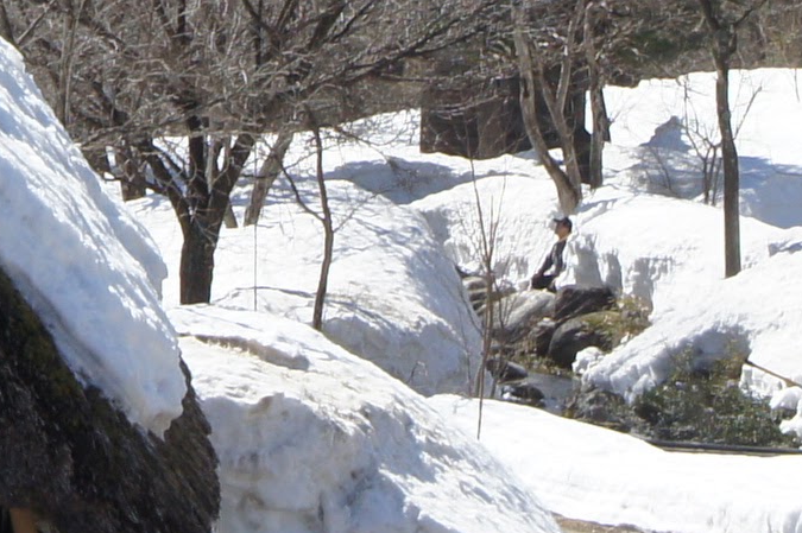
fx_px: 7725
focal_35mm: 347
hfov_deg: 5.9
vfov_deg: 3.9
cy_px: -732
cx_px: -341
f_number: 8
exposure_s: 1/320
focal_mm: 34
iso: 200
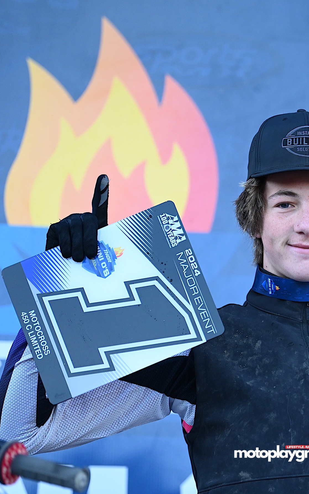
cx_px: 311
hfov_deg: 5.7
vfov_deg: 9.1
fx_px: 3098
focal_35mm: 230
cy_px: 247
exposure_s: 1/1000
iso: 1600
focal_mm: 150
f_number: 2.8
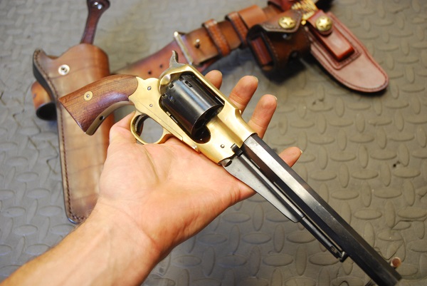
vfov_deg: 36.9
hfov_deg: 53.1
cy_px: 143
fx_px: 427
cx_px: 214
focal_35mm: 36
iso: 560
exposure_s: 1/30
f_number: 3.8
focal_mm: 24
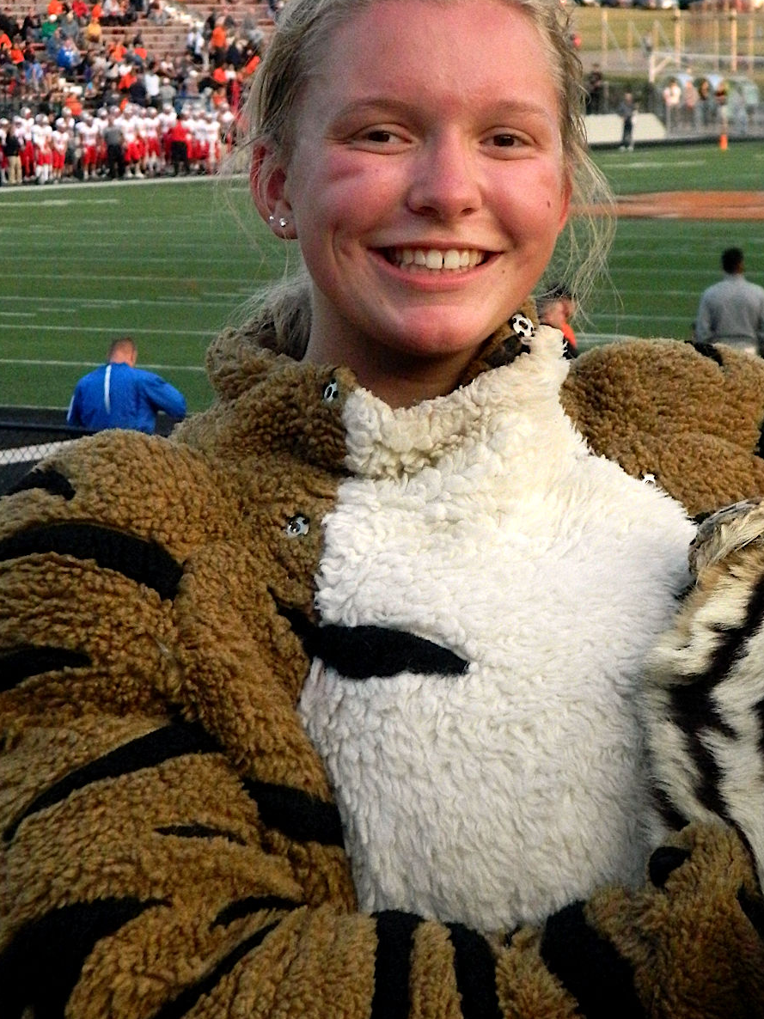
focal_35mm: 136
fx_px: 4004
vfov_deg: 14.5
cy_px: 643
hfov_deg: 10.9
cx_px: 506
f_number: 4.2
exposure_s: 1/320
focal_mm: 15.1
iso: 400
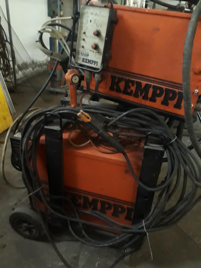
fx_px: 209
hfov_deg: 51.4
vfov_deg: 65.3
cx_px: 100
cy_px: 134
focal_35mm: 27
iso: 800
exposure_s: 1/10
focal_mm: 3.6
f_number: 1.9
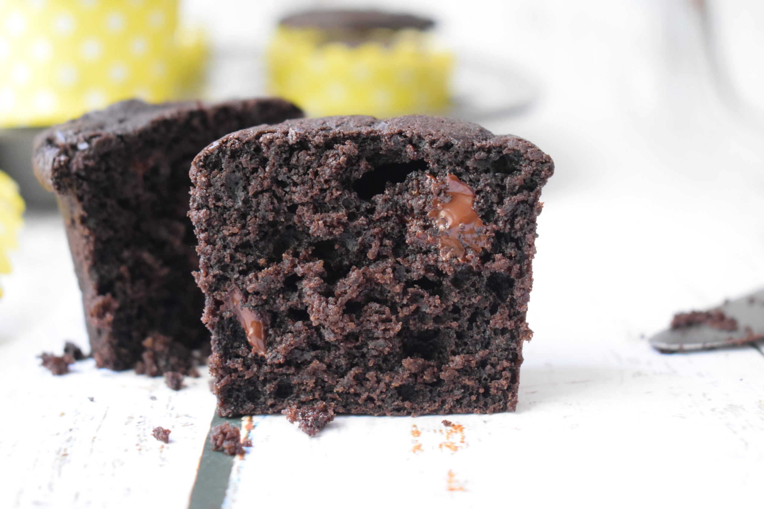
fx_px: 1337
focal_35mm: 63
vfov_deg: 21.6
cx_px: 382
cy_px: 254
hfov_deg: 31.9
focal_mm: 42
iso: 3200
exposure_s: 1/60
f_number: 5
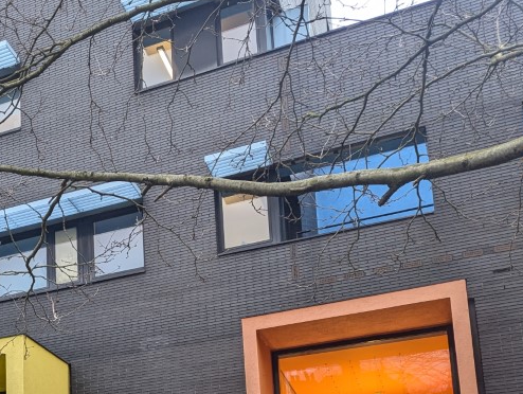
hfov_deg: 29.8
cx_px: -53
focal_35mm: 58
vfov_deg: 23.4
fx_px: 878
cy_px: 455
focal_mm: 6.81
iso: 91
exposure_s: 1/100
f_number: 1.85
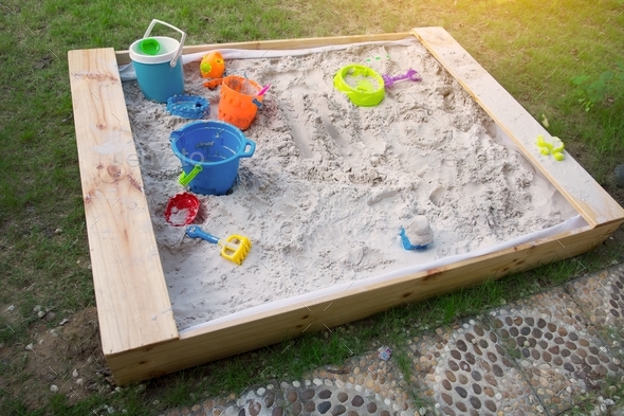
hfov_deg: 67.4
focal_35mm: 27
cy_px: 208
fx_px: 468
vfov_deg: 47.9
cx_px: 312
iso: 200
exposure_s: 1/250
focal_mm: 18
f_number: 3.6
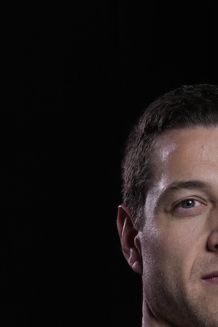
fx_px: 1889
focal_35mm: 208
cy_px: 612
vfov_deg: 9.4
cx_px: 144
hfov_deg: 6.6
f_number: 5.6
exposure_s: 1/160
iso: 200
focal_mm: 35
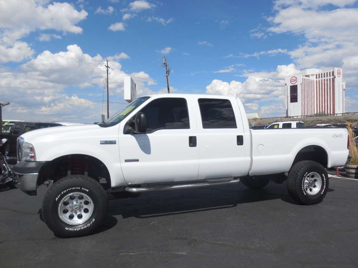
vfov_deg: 53.1
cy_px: 134
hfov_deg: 67.3
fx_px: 269
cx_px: 179
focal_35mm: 26
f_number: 11.5
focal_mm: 4.6
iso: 125
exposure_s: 1/250
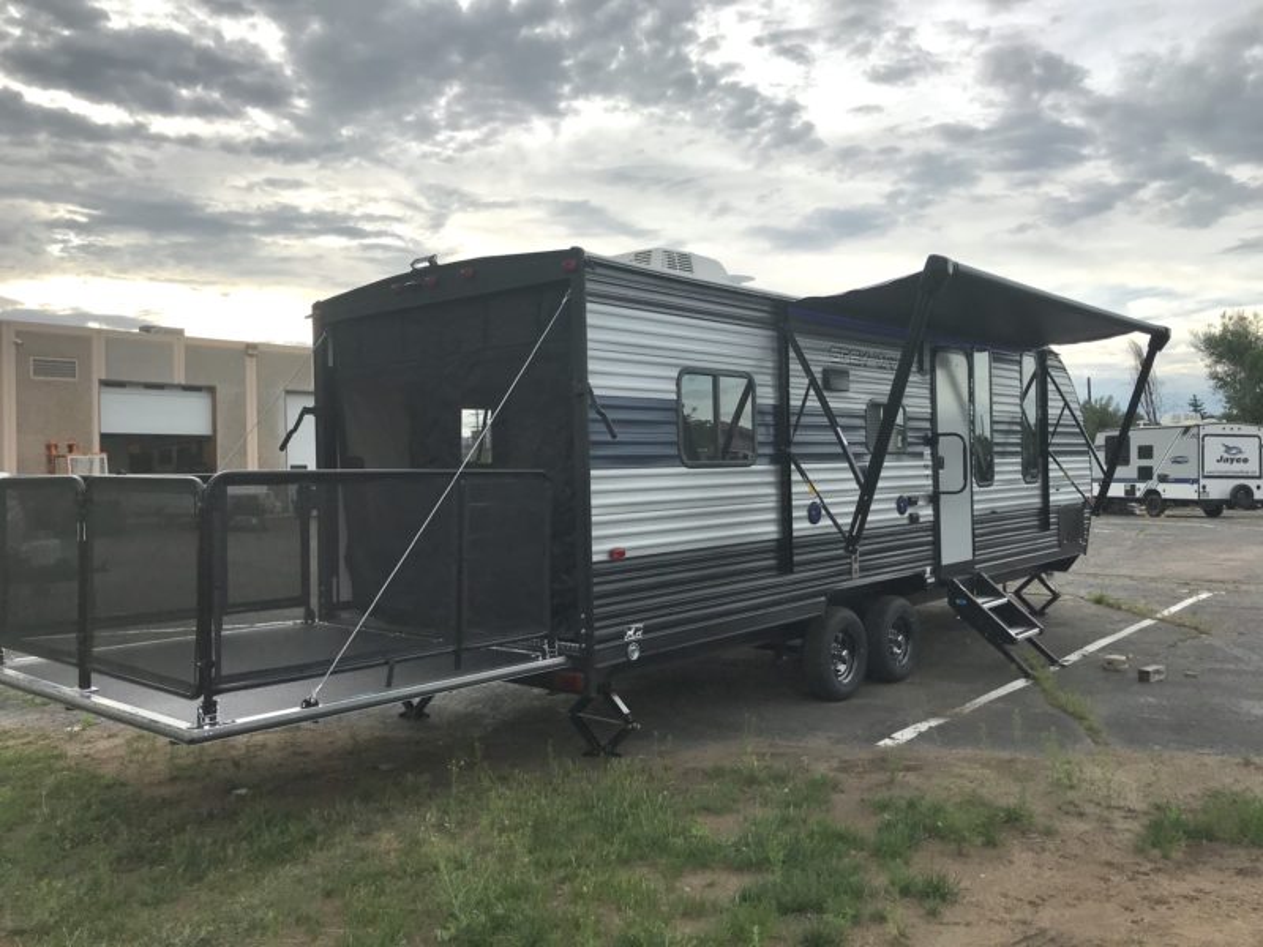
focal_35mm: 28
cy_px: 474
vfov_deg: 49.7
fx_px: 1022
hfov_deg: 63.4
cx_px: 632
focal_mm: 3.99
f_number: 1.8
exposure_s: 1/1126
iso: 20
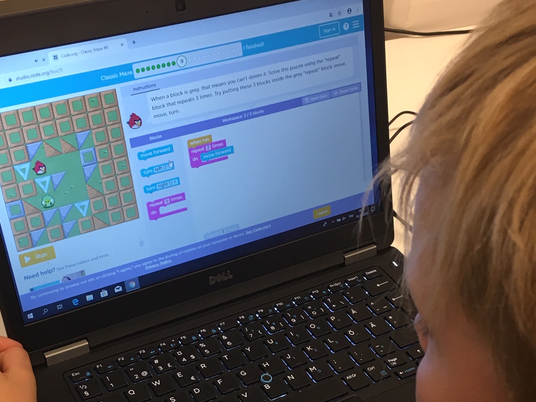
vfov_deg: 27.4
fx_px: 805
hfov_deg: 36.7
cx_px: 213
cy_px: 325
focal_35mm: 52
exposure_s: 1/33
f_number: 2.2
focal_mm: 4.15
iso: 100
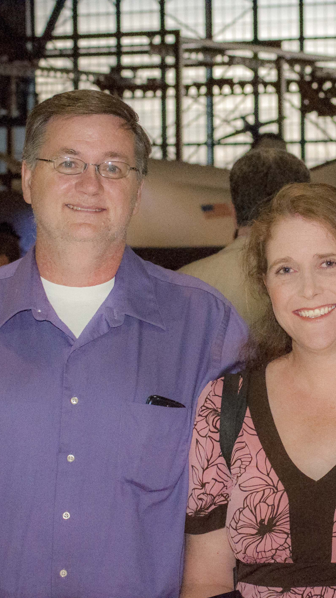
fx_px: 2630
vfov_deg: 13.0
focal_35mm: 166
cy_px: 300
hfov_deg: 7.3
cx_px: 357
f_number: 8
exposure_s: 1/200
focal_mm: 70
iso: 3200
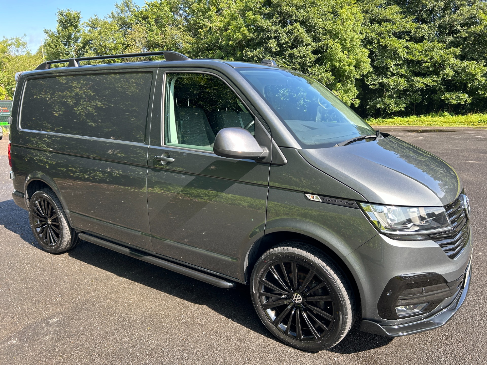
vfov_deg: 53.1
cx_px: 244
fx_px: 366
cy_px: 182
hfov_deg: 67.3
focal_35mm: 26
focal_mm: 5.7
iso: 50
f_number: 1.5
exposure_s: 1/539
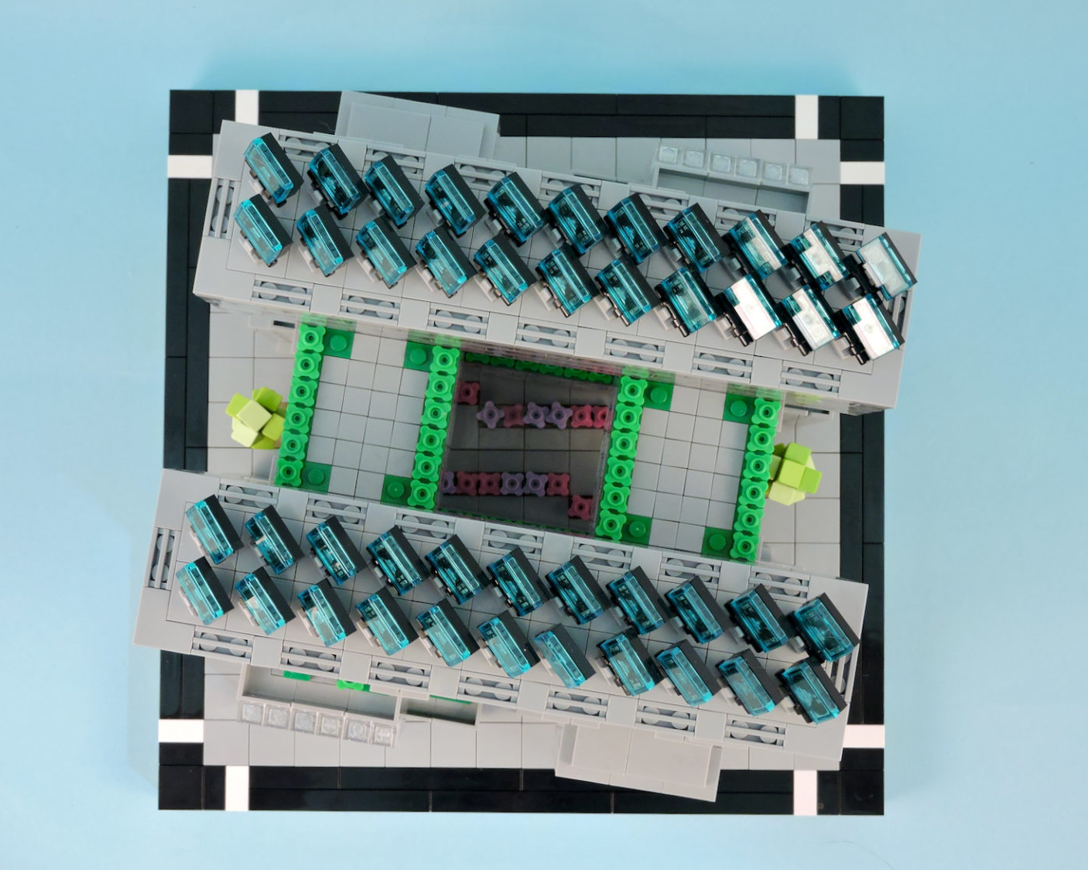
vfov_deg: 31.4
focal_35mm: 48
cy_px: 432
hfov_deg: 38.8
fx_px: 1545
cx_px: 510
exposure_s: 1/30
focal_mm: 8.1
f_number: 4
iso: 400
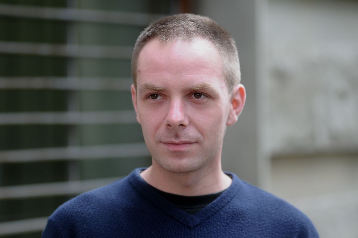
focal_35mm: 158
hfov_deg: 13.1
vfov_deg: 8.7
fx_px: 1564
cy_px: 119
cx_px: 179
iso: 500
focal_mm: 105
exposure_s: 1/200
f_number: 2.8
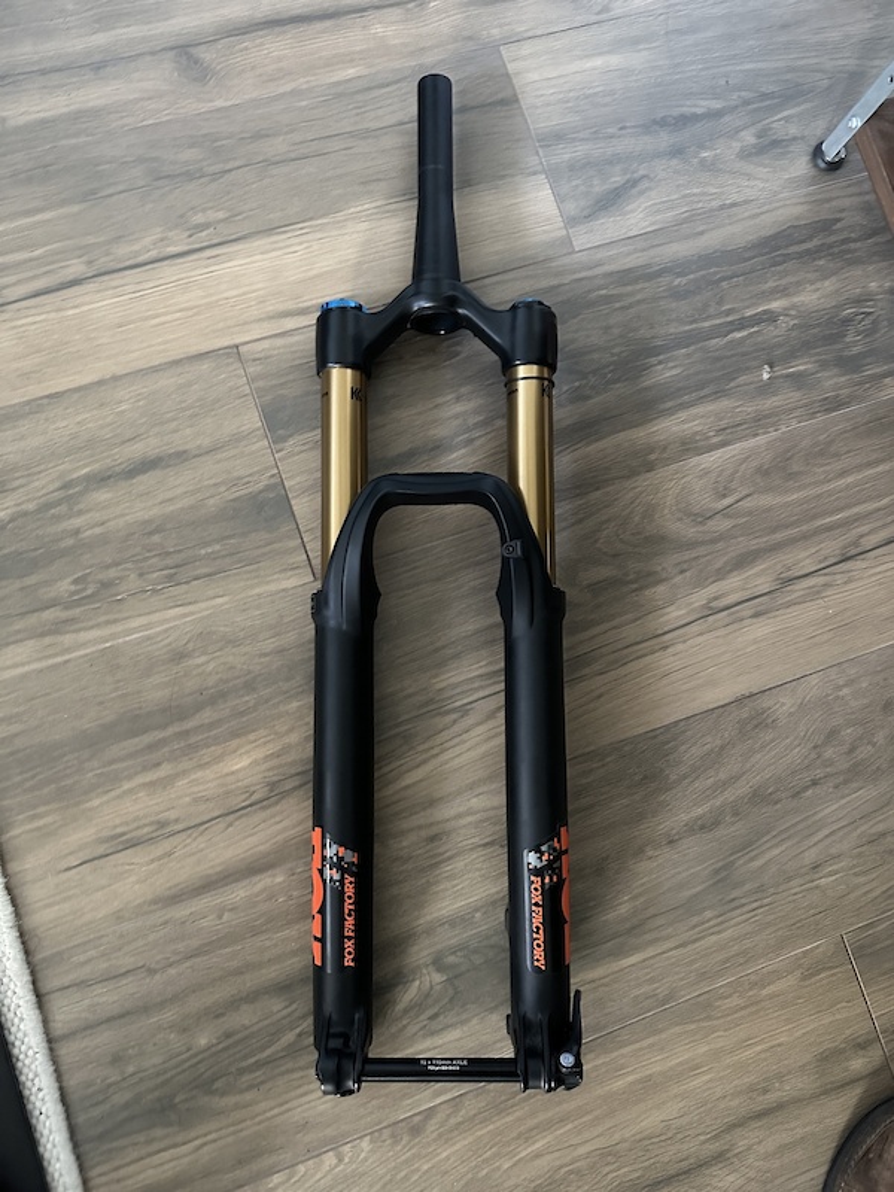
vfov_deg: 71.6
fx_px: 826
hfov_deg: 56.8
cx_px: 447
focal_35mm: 24
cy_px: 596
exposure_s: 1/33
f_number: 1.78
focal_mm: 6.86
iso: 1000
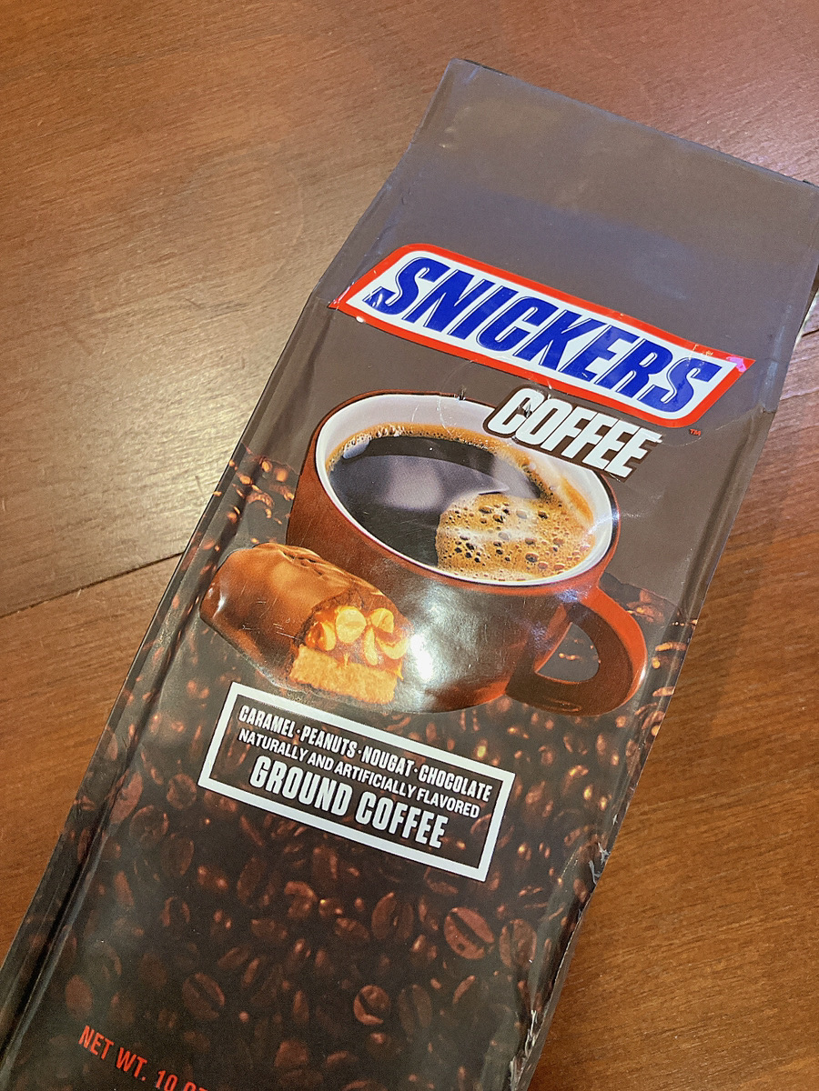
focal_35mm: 28
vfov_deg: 63.4
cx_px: 410
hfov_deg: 49.7
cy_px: 546
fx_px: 883
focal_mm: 3.99
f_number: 1.8
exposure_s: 1/50
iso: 160
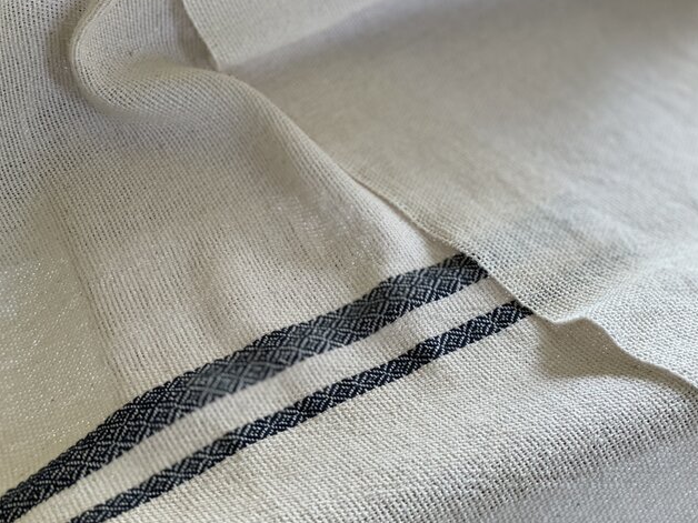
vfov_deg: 27.5
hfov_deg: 36.2
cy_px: 258
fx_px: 1069
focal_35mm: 53
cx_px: 353
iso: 200
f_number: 2
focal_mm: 6
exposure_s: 1/122
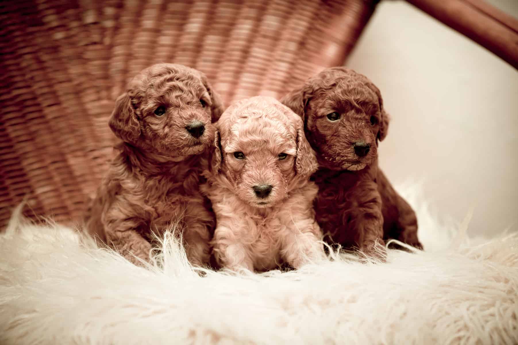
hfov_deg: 23.9
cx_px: 259
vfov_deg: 16.1
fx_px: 1222
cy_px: 172
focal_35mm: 85
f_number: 4
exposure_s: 1/320
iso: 200
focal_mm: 85
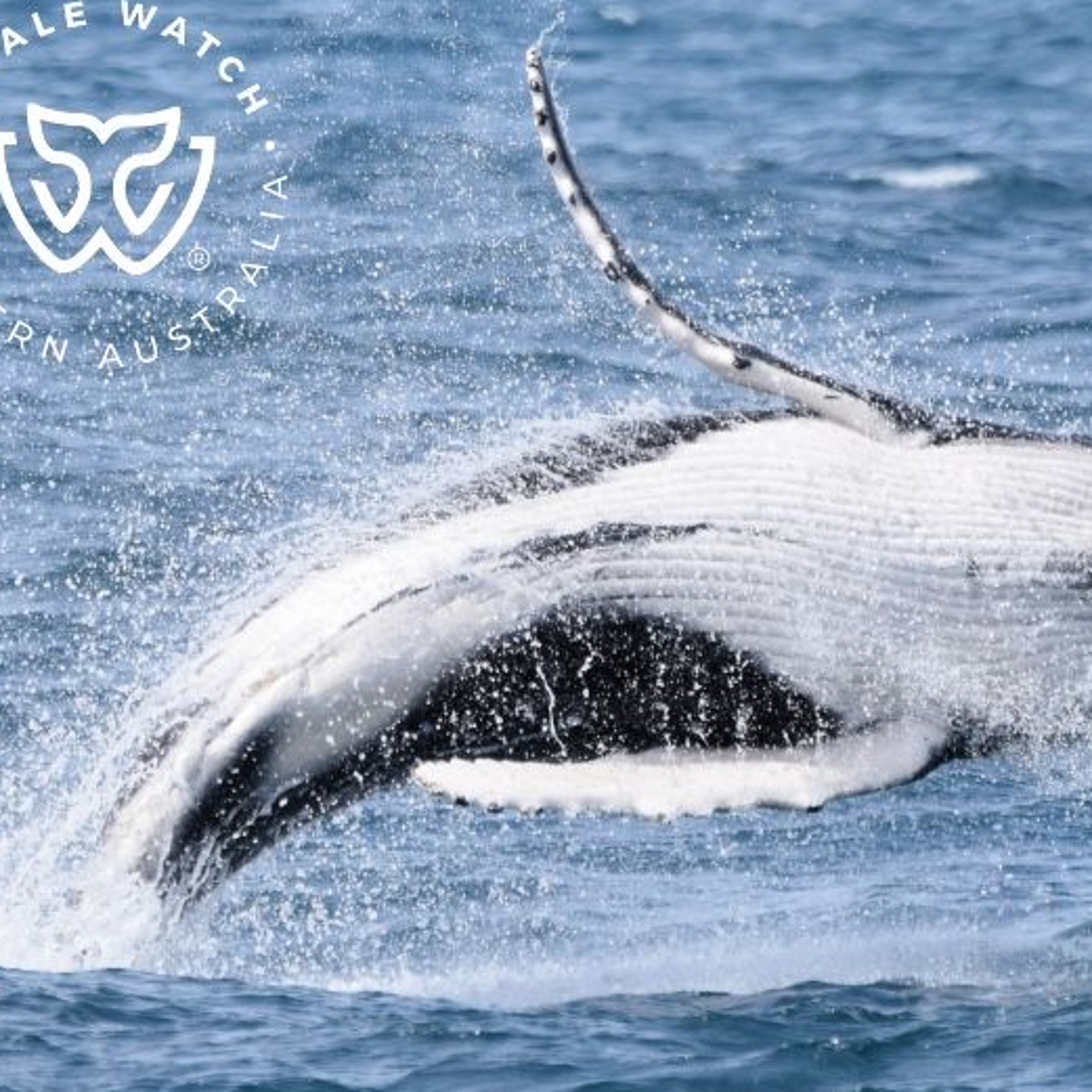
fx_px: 38439
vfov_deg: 1.6
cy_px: 542
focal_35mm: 1077
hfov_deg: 1.6
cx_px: 744
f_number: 7.1
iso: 400
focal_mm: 550
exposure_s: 1/2000
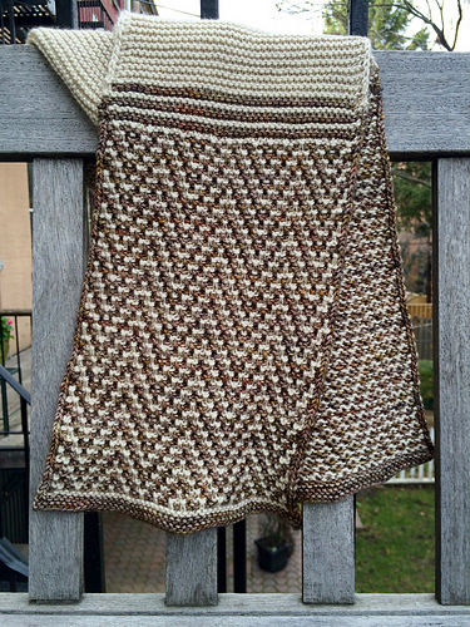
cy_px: 314
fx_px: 525
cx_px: 235
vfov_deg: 61.7
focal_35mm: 29
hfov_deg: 48.2
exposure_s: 1/249
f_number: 2.2
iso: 32
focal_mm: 4.15
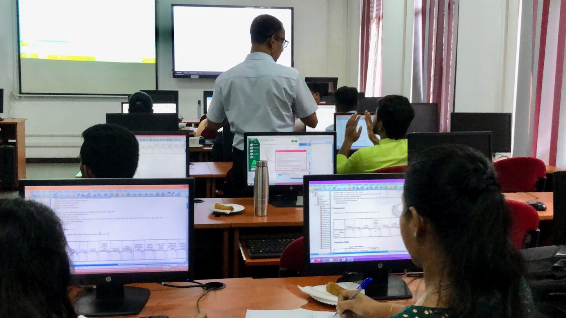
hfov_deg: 47.4
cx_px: 280
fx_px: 645
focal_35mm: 43
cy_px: 151
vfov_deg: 27.7
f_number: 1.8
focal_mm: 4
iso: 160
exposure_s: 1/50
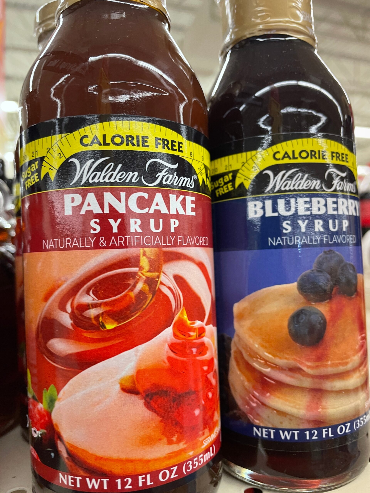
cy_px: 246
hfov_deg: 53.1
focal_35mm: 26
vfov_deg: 67.3
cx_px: 185
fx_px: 371
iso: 125
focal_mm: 4.2
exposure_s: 1/60
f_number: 1.6
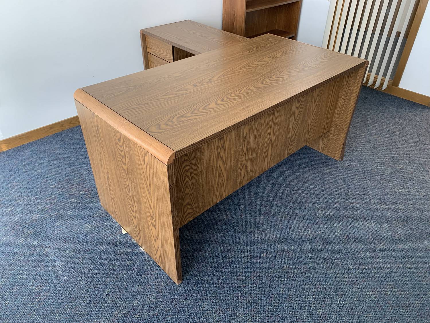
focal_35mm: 26
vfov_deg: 53.1
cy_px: 162
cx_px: 215
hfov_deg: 67.3
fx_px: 323
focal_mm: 4.25
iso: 160
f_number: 1.8
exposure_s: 1/60
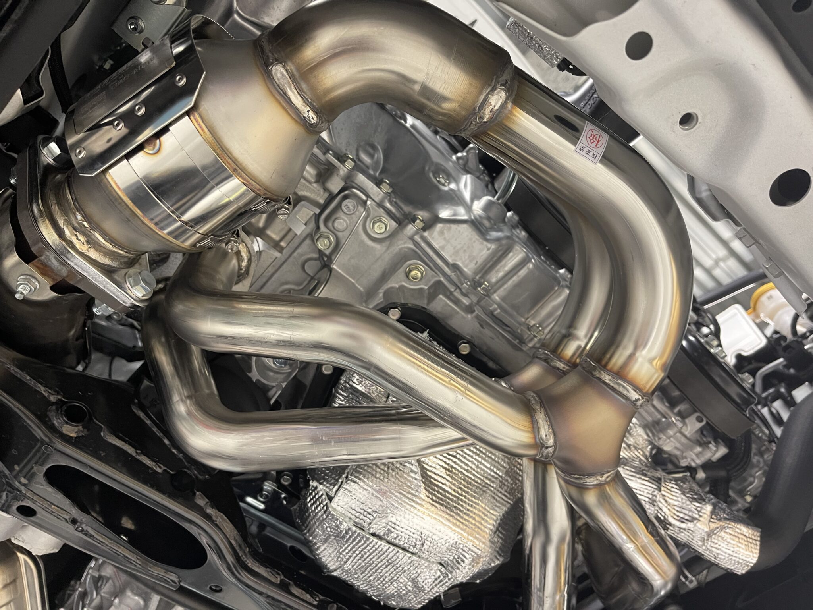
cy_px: 305
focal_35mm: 25
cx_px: 406
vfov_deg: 54.9
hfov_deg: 69.4
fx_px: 587
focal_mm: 5.1
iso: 400
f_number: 1.6
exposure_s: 1/60
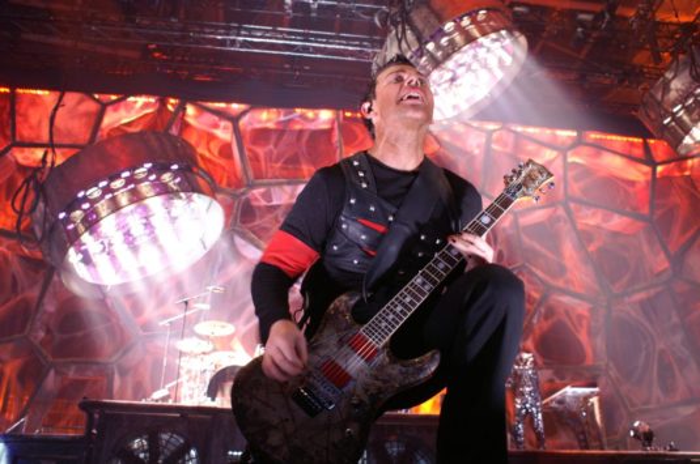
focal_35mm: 33
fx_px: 641
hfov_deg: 57.3
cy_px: 232
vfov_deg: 39.8
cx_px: 350
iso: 800
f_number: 4
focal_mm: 22
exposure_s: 1/30
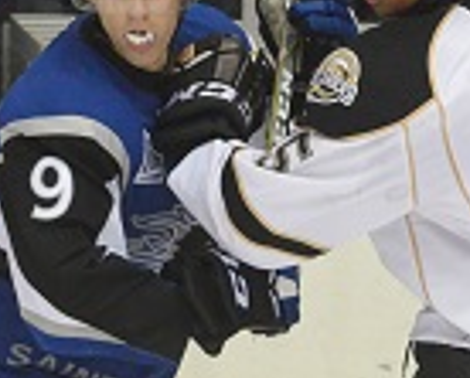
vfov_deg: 0.9
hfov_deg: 1.1
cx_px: 320
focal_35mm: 1802
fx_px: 25119
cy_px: 419
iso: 3200
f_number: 5
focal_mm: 300
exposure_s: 1/500
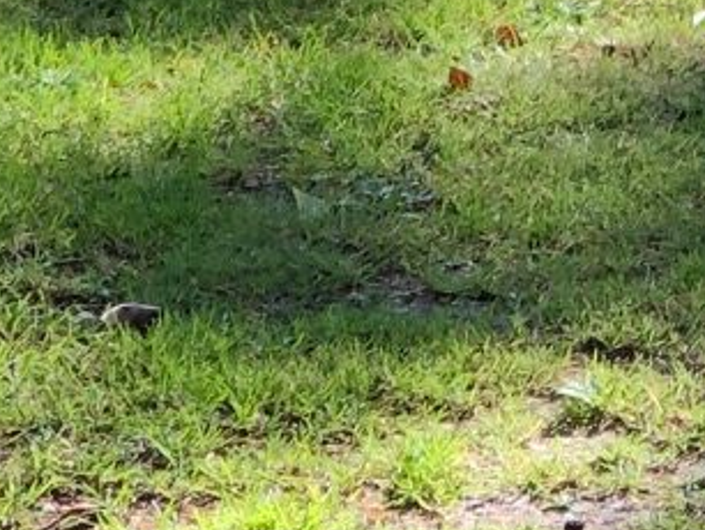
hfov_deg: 5.3
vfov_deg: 3.9
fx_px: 7643
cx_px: 894
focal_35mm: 375
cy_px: -915
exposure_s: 1/121
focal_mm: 6.6
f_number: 2.8
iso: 50
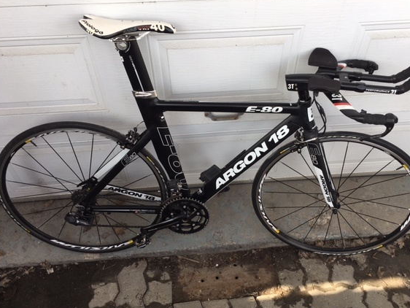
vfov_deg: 43.0
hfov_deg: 55.2
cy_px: 154
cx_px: 224
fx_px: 391
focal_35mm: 33
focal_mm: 4.15
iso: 25
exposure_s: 1/223
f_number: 2.2
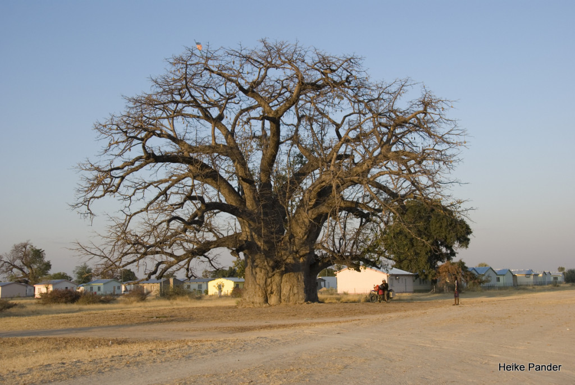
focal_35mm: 39
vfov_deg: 34.3
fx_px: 624
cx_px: 288
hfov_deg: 49.5
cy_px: 192
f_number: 7.1
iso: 200
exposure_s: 1/160
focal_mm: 26
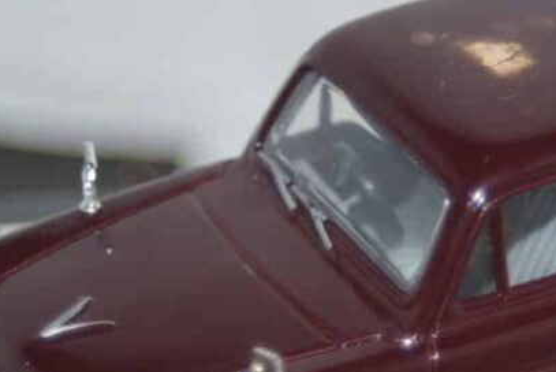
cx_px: 475
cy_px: 334
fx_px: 4080
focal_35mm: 264
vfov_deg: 5.2
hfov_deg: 7.8
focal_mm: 70
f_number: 5.6
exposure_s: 1/160
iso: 250
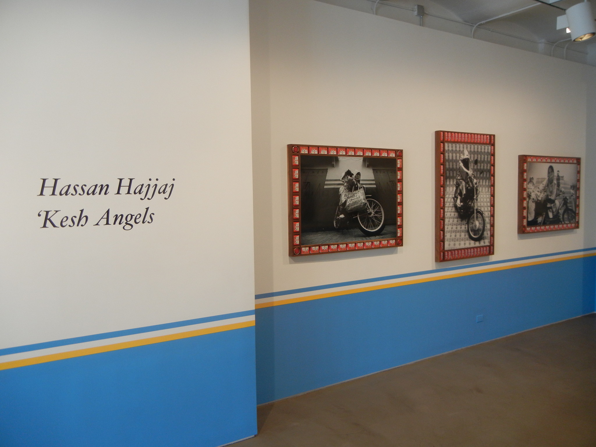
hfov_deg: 60.0
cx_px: 298
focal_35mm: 30
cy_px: 224
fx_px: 517
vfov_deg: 46.8
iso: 239
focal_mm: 5.4
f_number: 3.5
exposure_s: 1/30
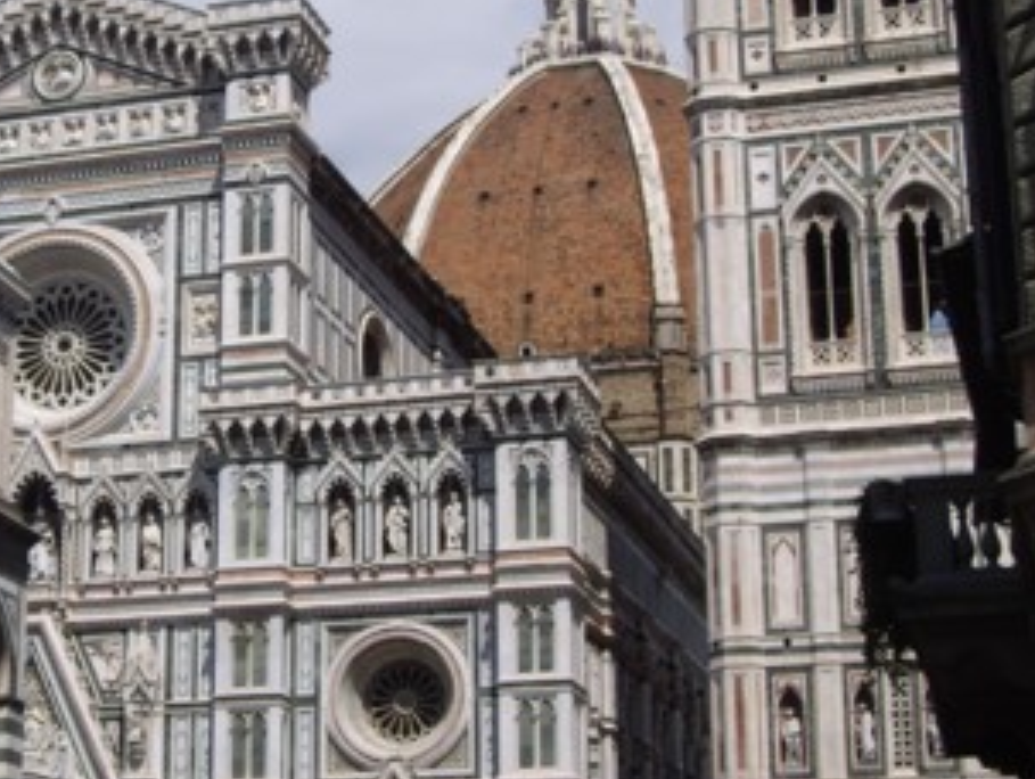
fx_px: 2604
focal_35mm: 87
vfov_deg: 17.0
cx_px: 219
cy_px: 355
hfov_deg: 22.2
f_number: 9.7
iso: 64
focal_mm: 11.5
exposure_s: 1/160
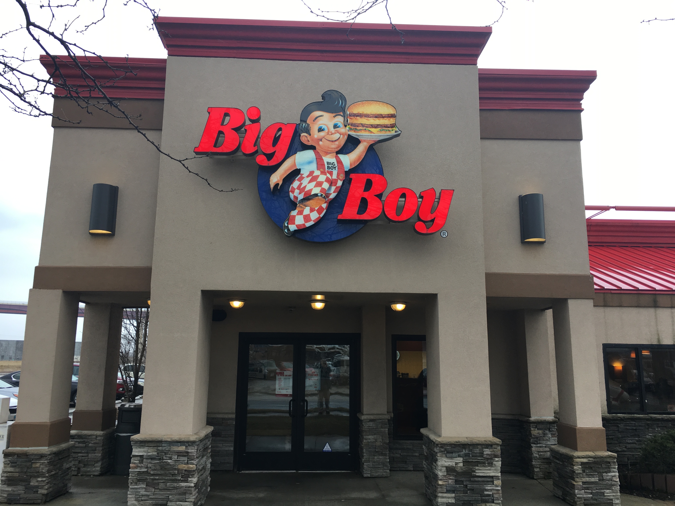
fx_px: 565
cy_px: 253
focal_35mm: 29
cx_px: 338
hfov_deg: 61.7
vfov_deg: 48.2
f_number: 2.2
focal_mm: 4.15
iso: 25
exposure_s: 1/120
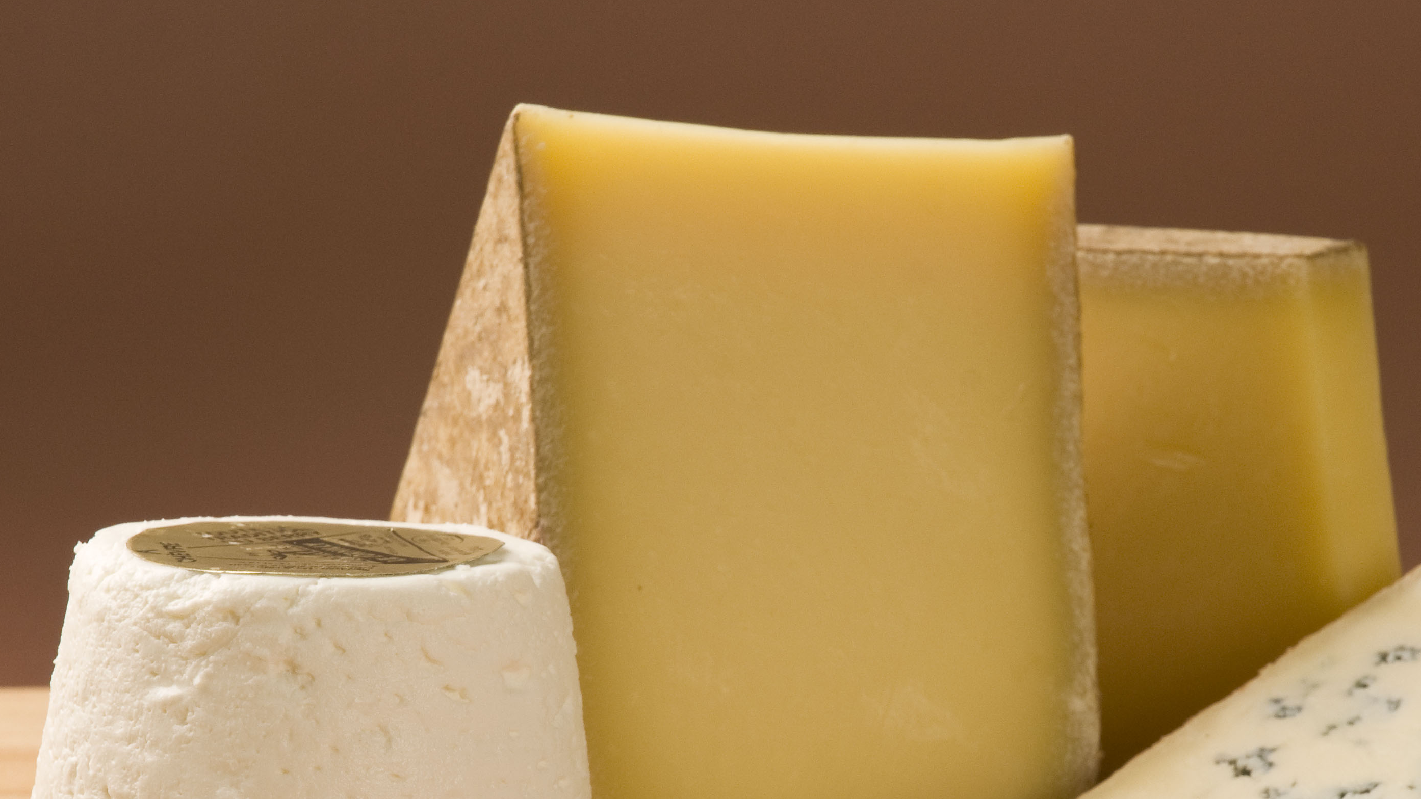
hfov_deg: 12.7
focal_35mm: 169
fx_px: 6368
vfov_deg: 7.2
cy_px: 694
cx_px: 951
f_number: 10
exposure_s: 1/100
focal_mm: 70
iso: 200
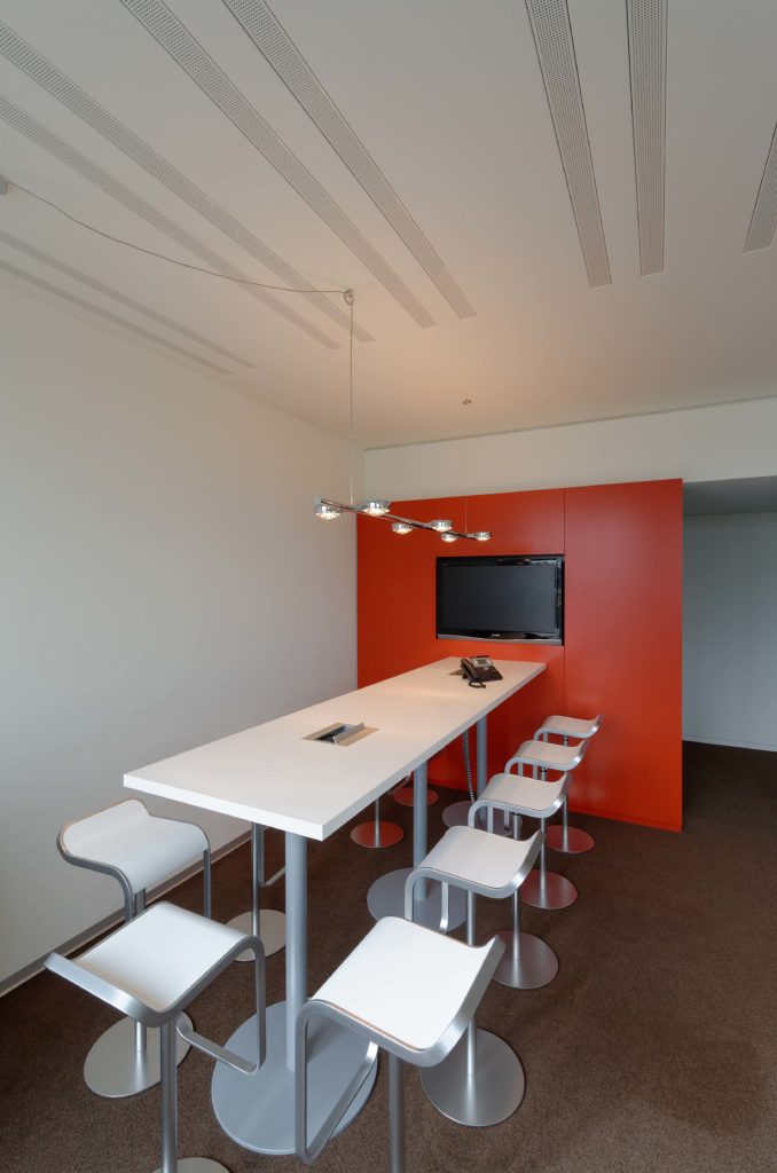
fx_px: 488
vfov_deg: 100.5
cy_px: 586
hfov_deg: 77.1
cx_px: 388
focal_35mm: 15
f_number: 11
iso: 200
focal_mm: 10
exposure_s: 1/10
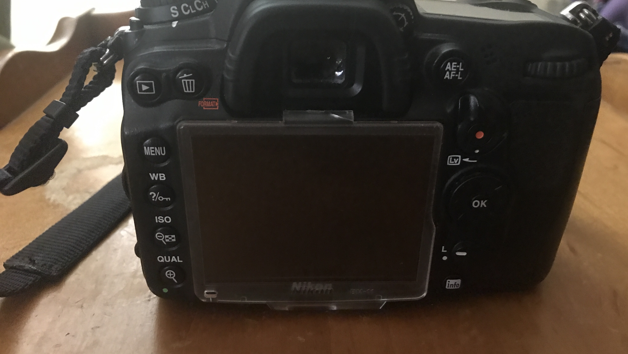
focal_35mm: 31
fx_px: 516
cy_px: 178
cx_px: 317
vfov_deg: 37.8
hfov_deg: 62.6
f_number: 1.8
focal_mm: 3.99
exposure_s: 1/4
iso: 80
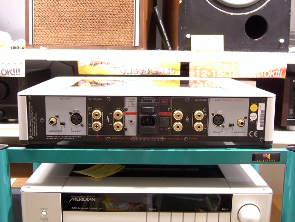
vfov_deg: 31.5
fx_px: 392
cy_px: 111
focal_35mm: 46
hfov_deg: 41.2
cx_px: 148
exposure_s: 1/6
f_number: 3.1
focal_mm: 9.5
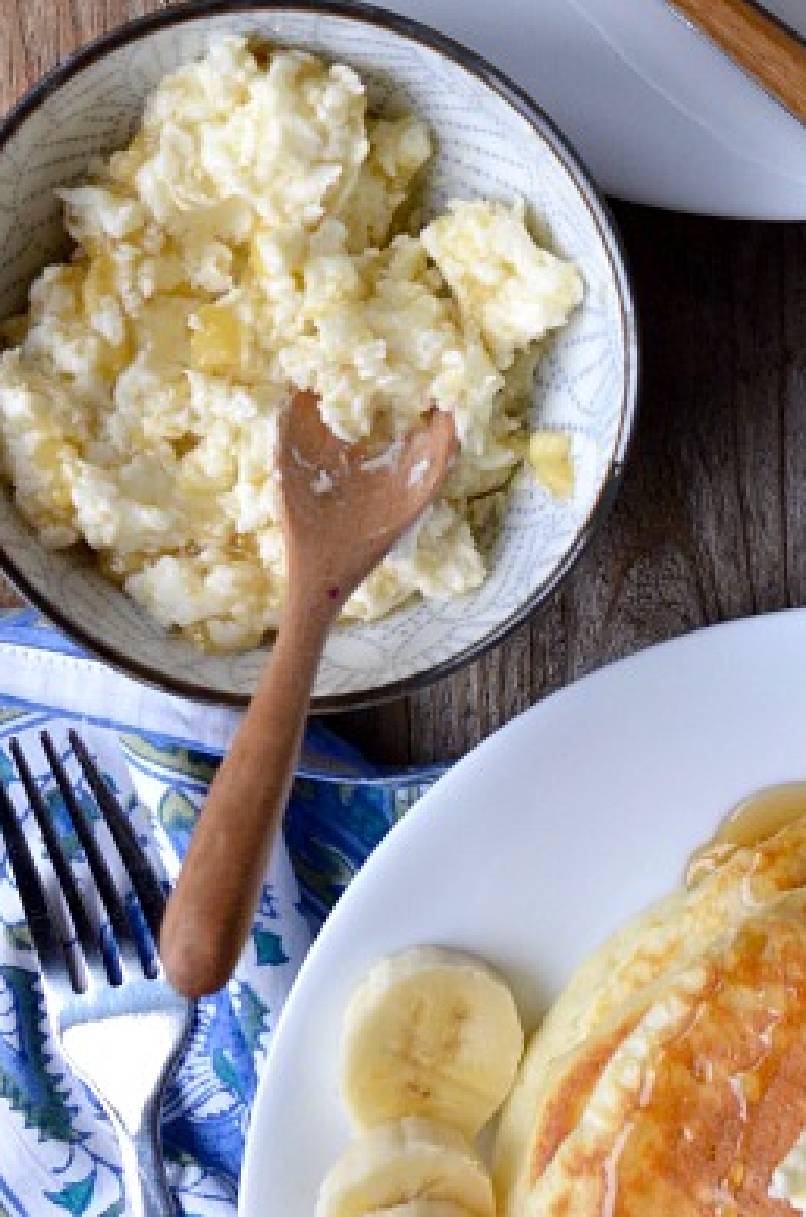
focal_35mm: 126
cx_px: 699
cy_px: 492
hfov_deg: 10.8
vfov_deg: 16.3
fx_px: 4250
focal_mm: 36
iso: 1000
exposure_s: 1/60
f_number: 7.1
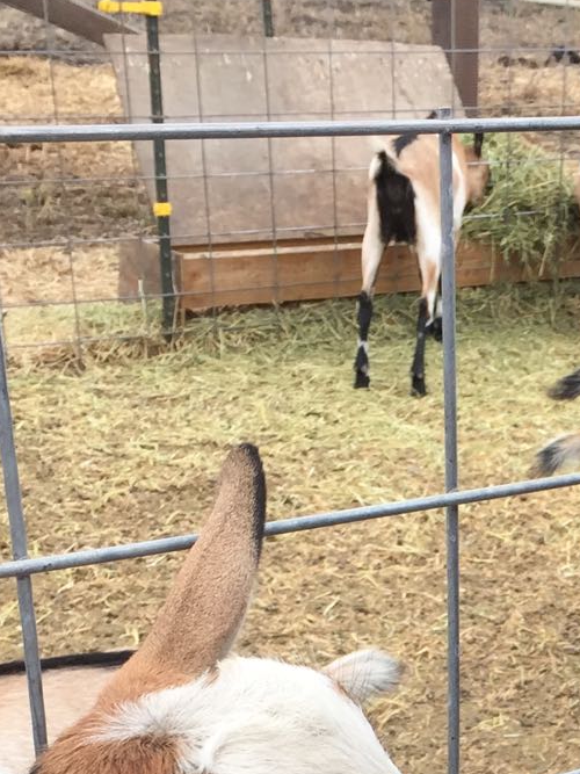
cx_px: 686
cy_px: 894
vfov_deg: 20.7
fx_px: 1989
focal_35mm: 89
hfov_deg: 16.0
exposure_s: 1/341
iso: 32
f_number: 2.2
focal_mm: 4.15
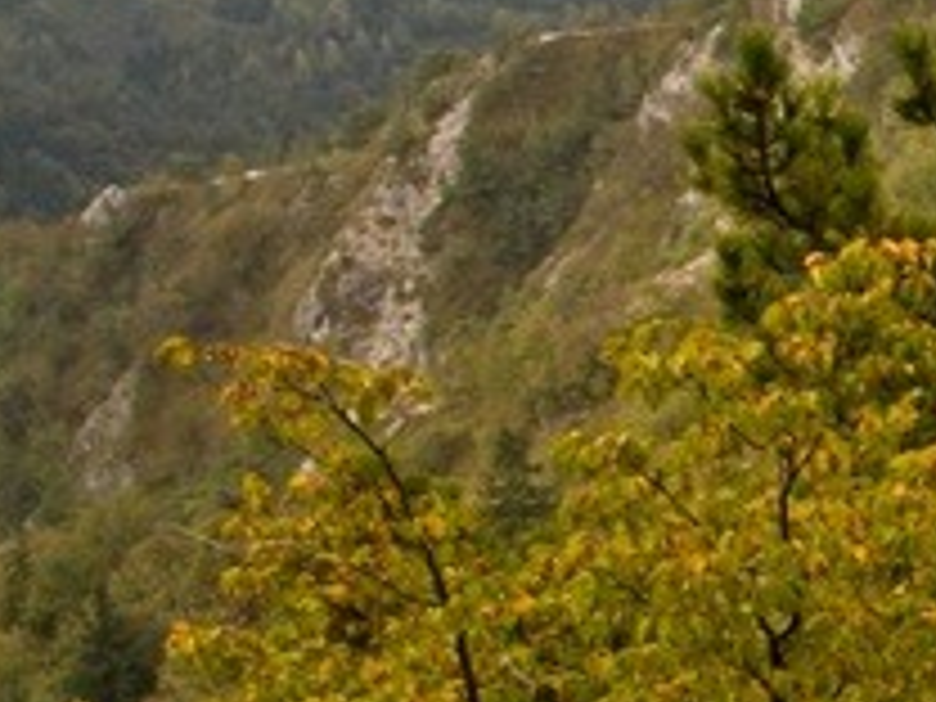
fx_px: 3668
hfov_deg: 11.2
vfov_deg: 10.9
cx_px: 2488
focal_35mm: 136
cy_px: 590
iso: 320
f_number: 16
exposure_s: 1/40
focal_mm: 17
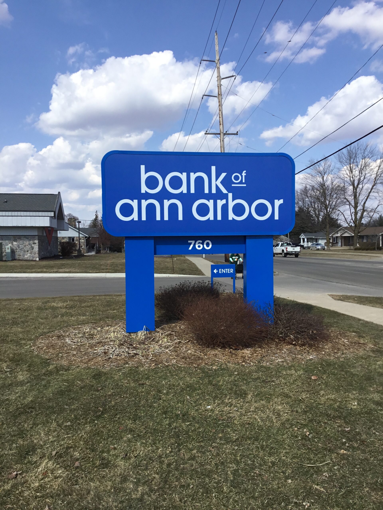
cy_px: 255
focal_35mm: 31
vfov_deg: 58.4
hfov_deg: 45.4
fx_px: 457
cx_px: 192
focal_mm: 3.3
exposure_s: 1/1733
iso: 25
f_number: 2.4
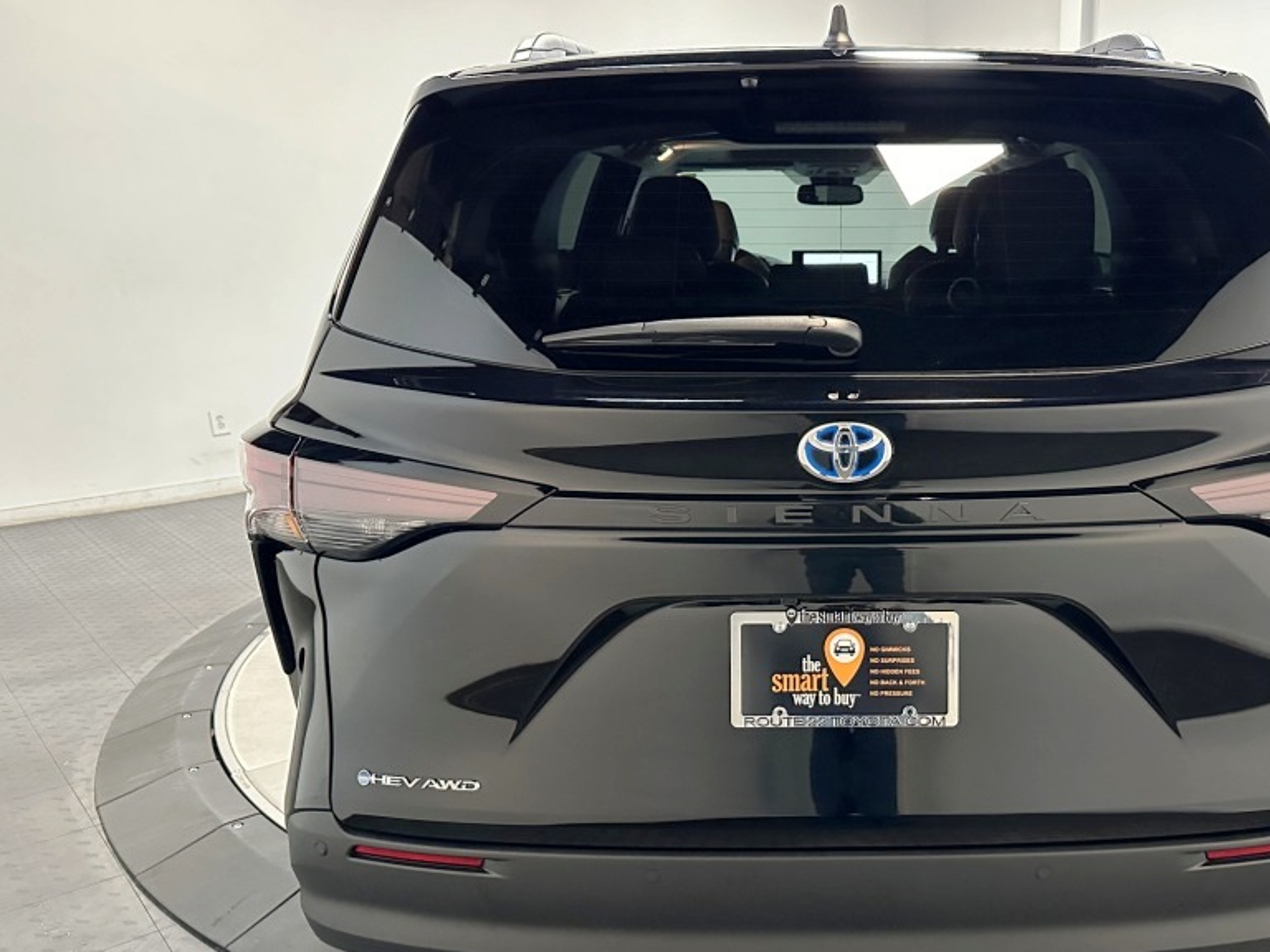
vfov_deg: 44.0
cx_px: 833
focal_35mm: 32
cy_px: 554
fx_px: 1174
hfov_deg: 55.8
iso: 800
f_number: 1.78
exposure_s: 1/60
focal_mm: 6.86
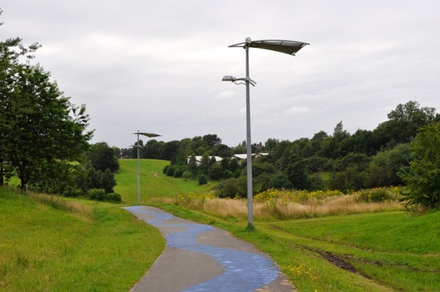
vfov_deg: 26.4
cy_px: 146
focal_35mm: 51
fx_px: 623
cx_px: 220
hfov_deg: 38.9
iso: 200
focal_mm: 34
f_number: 13
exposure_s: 1/160
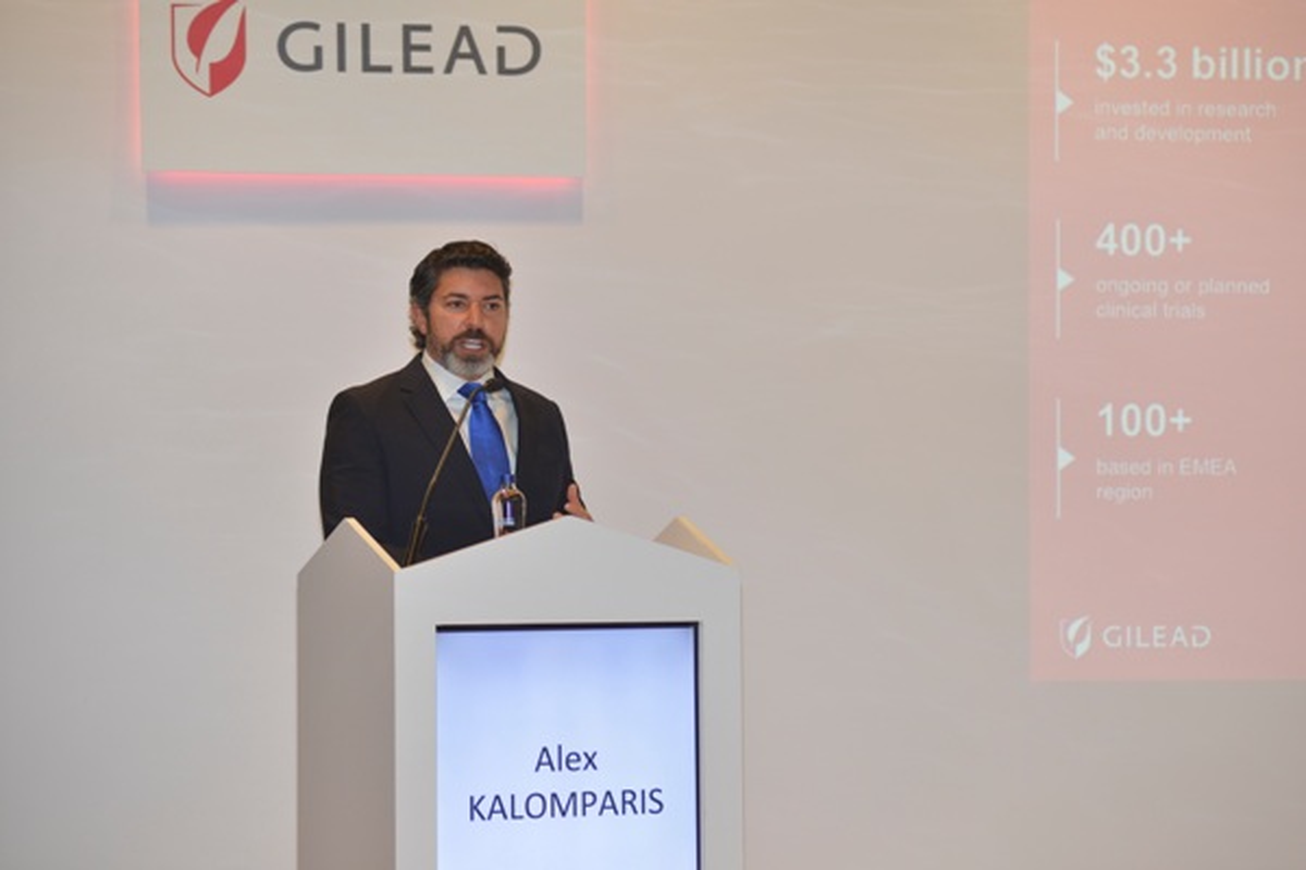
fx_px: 4353
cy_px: 435
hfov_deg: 17.1
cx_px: 653
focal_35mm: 120
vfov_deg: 11.4
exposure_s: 1/160
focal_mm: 120
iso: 500
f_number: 4
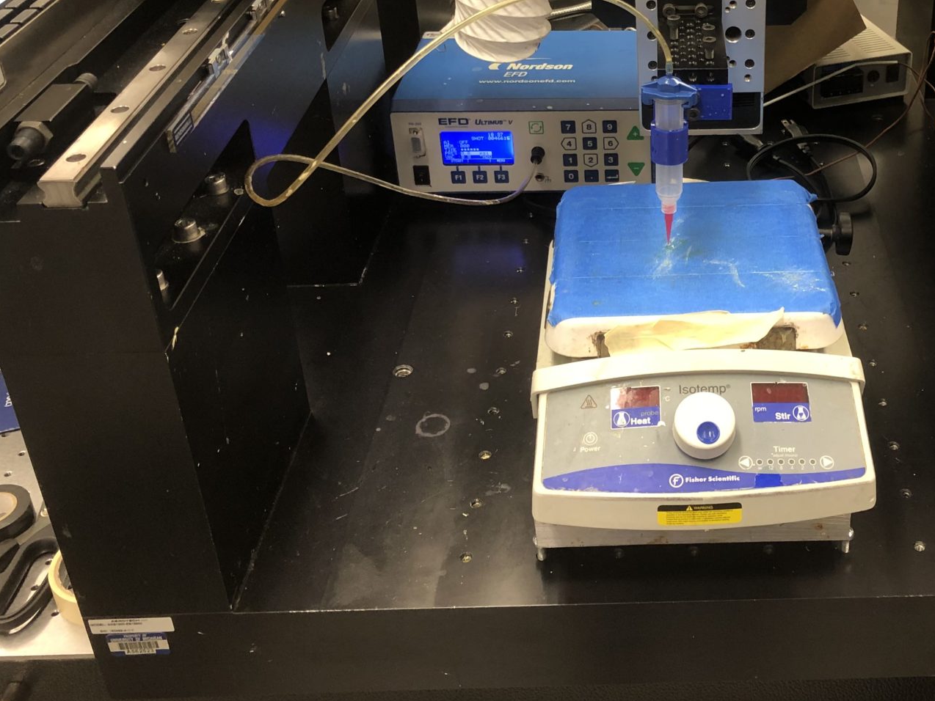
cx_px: 691
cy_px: 164
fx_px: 1216
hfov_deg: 41.0
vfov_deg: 31.5
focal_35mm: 45
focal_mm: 4
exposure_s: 1/15
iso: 40
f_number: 1.8
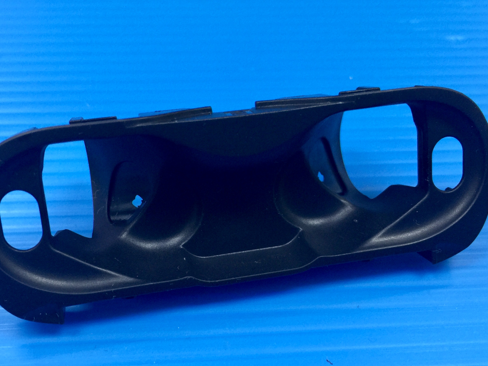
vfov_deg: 35.9
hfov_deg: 46.7
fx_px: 564
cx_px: 220
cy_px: 201
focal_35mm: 40
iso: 64
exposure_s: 1/17
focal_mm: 4.15
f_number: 2.2
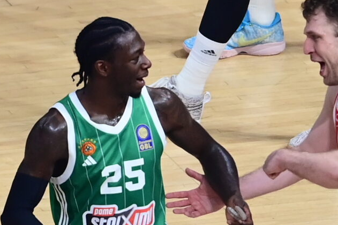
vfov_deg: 1.8
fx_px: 7141
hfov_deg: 2.7
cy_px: 148
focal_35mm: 761
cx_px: 219
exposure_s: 1/1250
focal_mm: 400
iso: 2000
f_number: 3.2
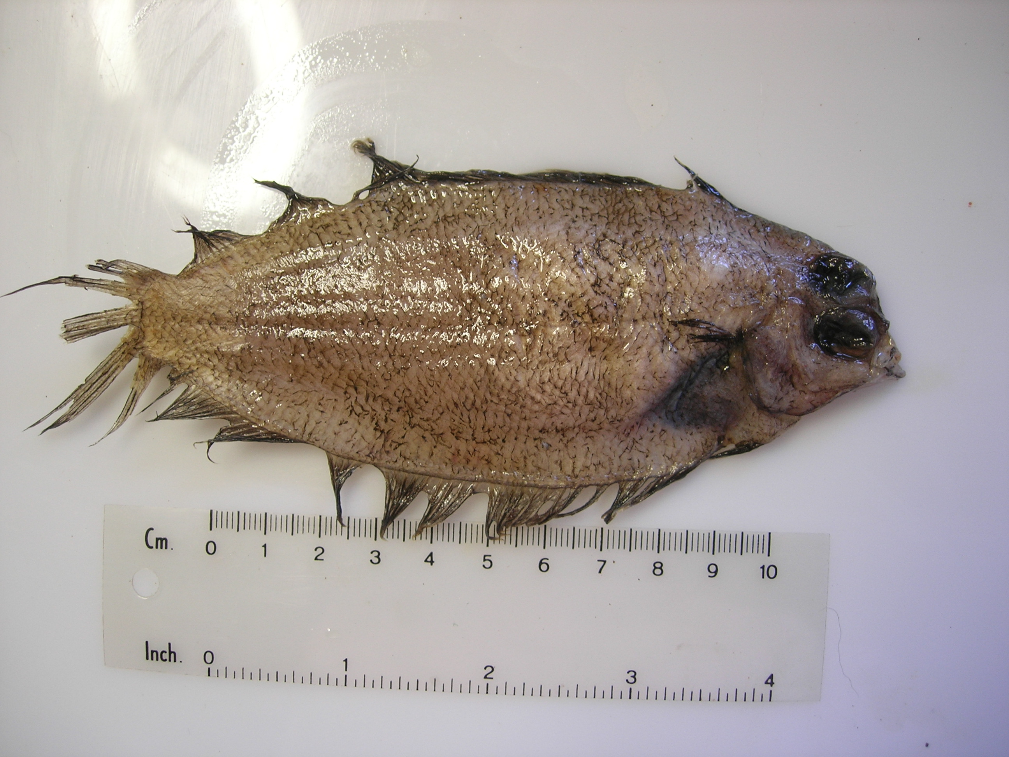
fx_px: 1108
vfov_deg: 37.7
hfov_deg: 49.0
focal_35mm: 38
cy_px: 378
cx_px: 504
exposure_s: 1/12
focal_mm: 7.8
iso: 64
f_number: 2.8
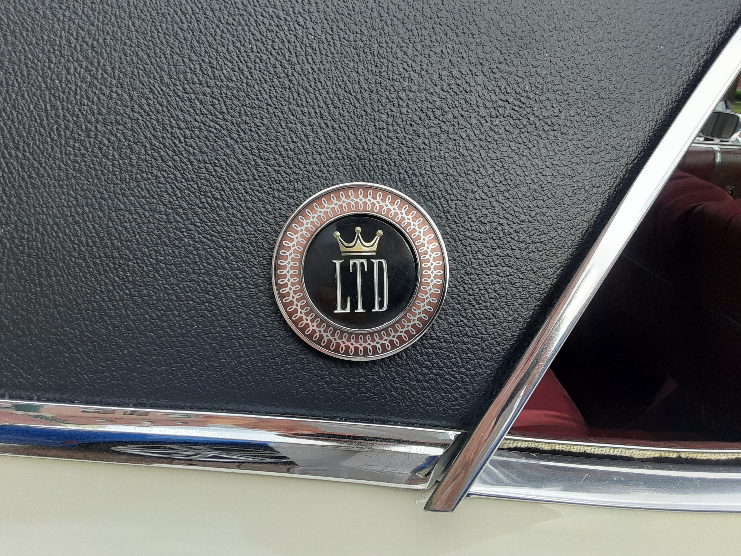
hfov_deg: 65.3
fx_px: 578
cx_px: 370
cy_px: 278
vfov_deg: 51.4
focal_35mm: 27
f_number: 1.9
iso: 40
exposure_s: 1/289
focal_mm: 2.91
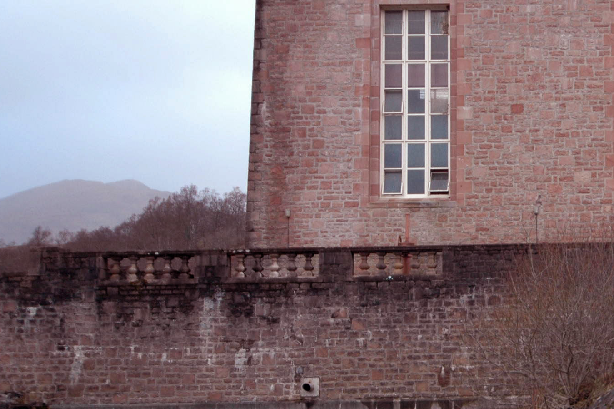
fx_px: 1195
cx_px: 655
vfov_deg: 19.4
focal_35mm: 70
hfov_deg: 26.8
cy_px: 259
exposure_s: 1/60
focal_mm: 21
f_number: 5.6
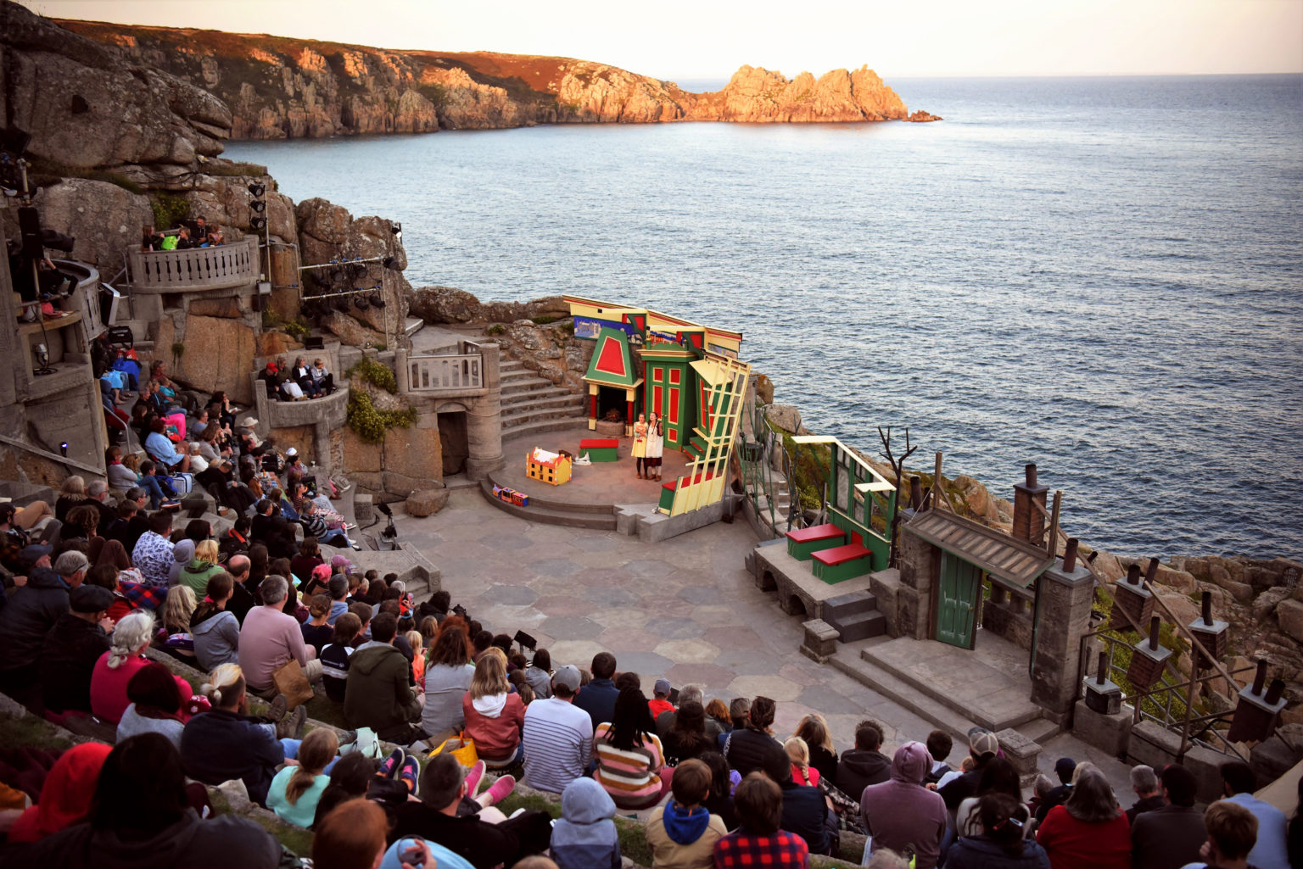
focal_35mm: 34
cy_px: 434
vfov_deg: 38.9
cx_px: 652
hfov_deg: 55.8
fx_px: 1231
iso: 2800
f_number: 2.8
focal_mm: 34
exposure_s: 1/4000
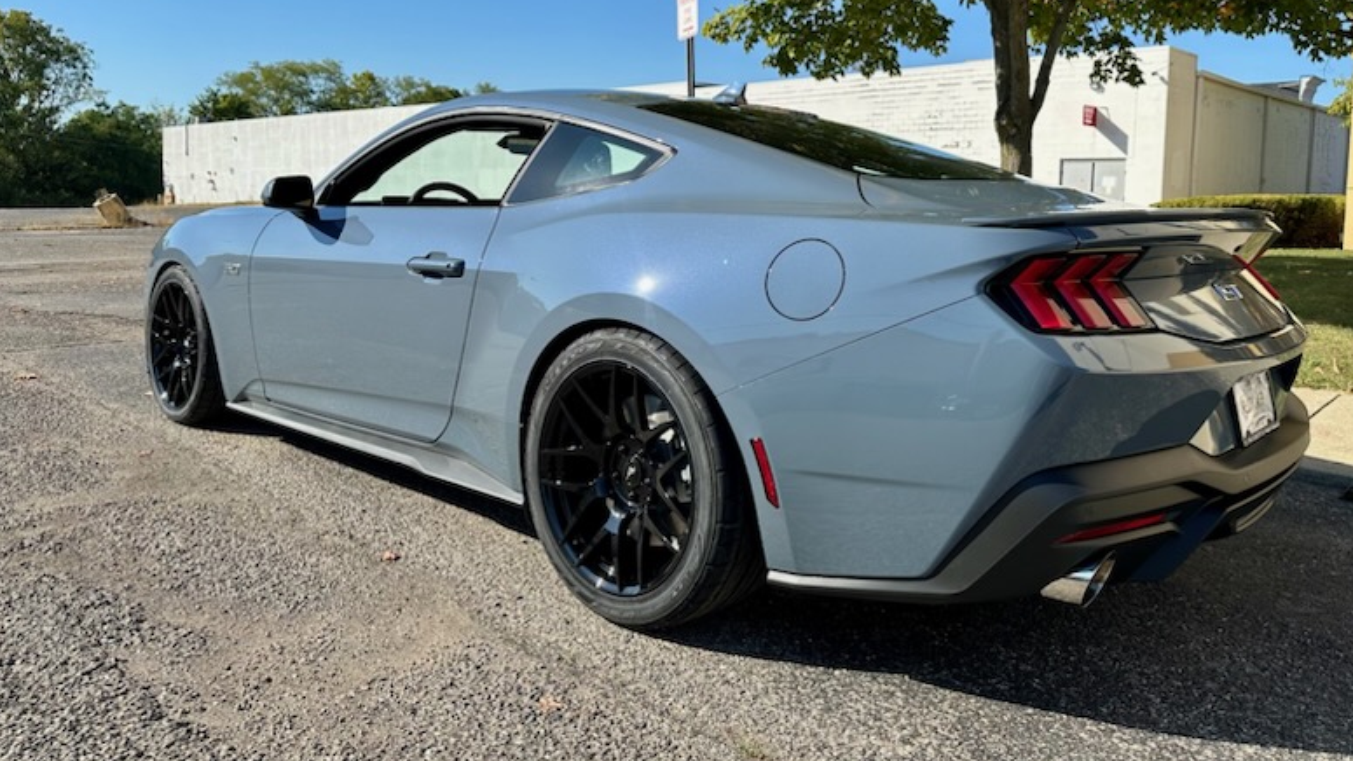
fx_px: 969
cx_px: 684
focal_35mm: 27
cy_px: 276
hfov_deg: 69.9
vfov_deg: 42.5
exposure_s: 1/3861
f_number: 1.78
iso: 80
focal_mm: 6.86
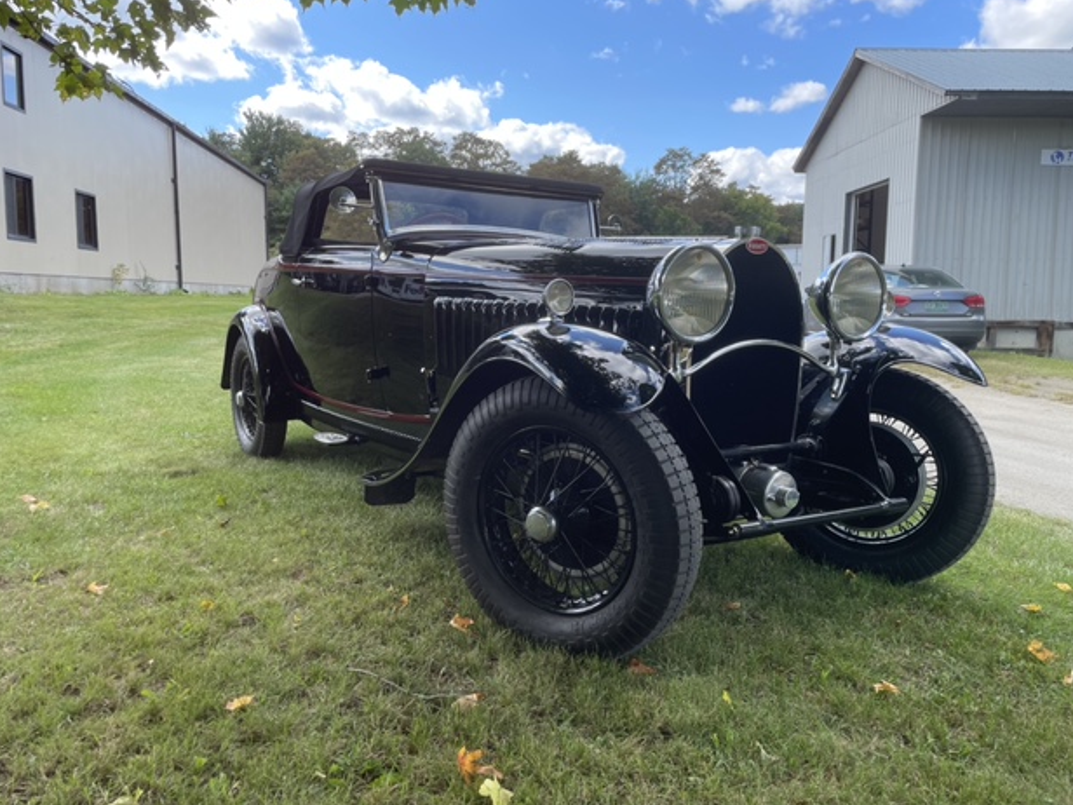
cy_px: 397
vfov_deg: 51.4
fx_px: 837
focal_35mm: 27
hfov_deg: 65.3
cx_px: 524
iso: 32
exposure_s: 1/711
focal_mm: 4.2
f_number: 1.6
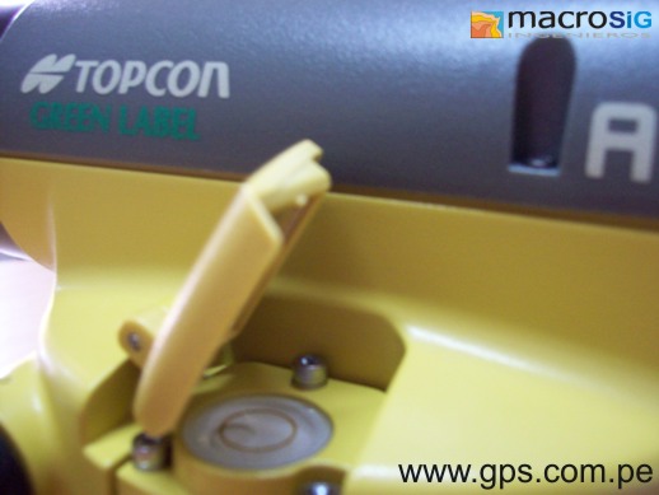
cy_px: 248
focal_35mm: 36
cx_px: 330
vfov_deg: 39.7
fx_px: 686
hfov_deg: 51.3
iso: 162
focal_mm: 6
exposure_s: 1/8
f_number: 2.7
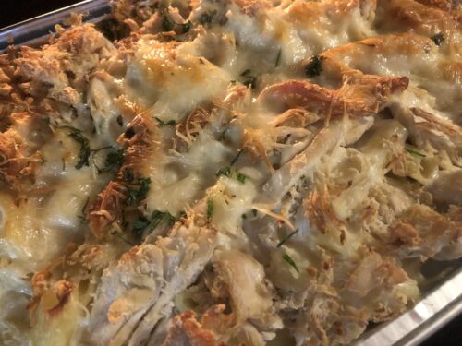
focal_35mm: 28
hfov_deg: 63.4
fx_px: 374
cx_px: 231
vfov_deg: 49.7
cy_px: 173
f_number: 1.8
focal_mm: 3.99
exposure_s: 1/4
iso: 100
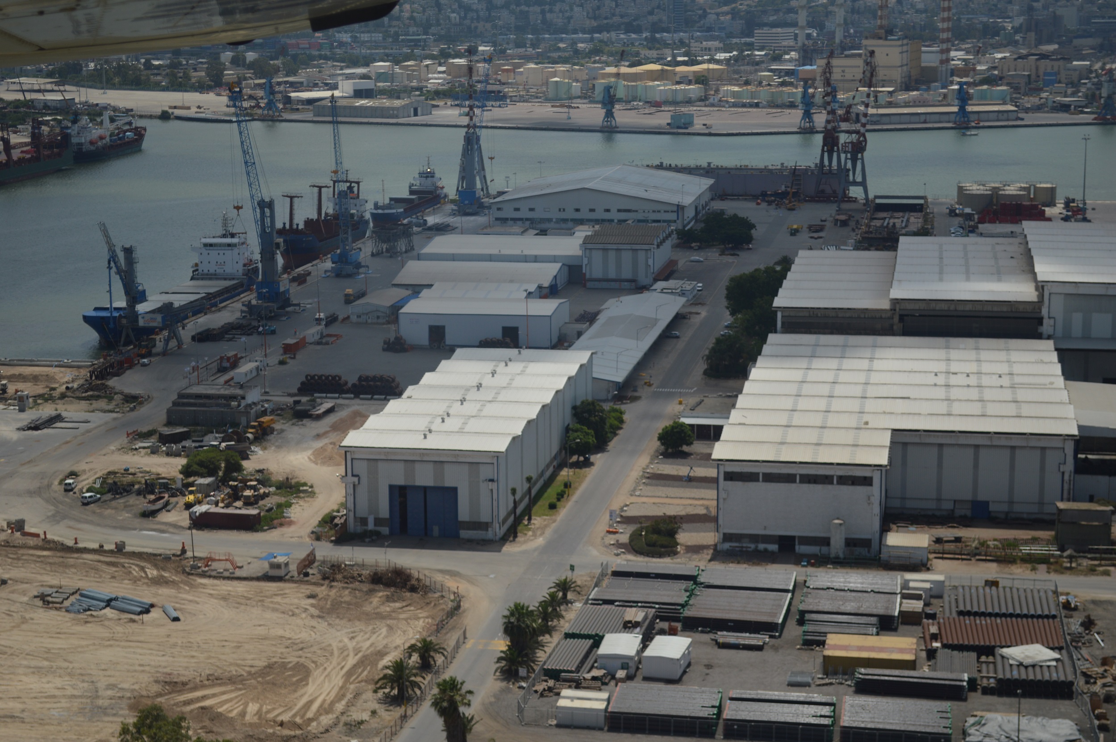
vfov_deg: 20.6
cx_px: 558
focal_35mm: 66
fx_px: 2044
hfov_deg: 30.5
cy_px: 371
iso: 100
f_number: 5.3
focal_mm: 44
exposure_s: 1/1000
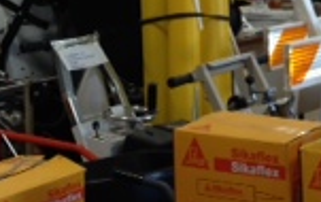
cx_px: 289
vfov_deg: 8.2
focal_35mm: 157
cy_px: -117
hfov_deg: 13.2
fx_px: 1376
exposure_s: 1/26
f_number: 2.4
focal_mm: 4.28
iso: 50
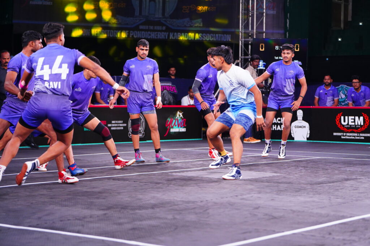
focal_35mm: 87
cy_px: 123
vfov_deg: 15.7
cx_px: 185
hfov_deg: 23.4
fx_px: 893
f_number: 2.8
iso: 3200
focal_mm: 87
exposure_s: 1/800
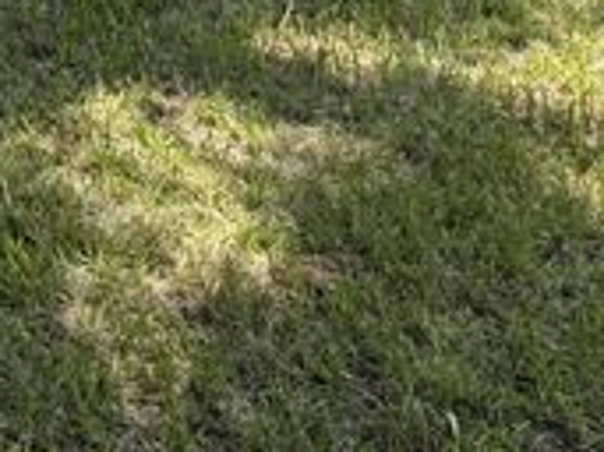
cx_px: -883
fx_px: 2511
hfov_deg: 11.3
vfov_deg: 8.8
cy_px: -809
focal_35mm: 144
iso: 100
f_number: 1.78
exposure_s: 1/1585
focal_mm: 6.76
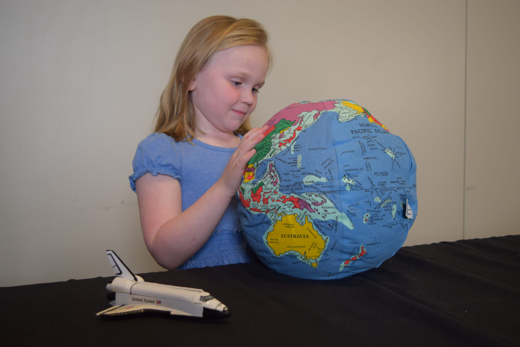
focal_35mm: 39
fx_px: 563
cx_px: 260
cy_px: 174
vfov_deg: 34.2
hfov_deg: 49.6
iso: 400
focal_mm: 26
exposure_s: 1/40
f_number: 4
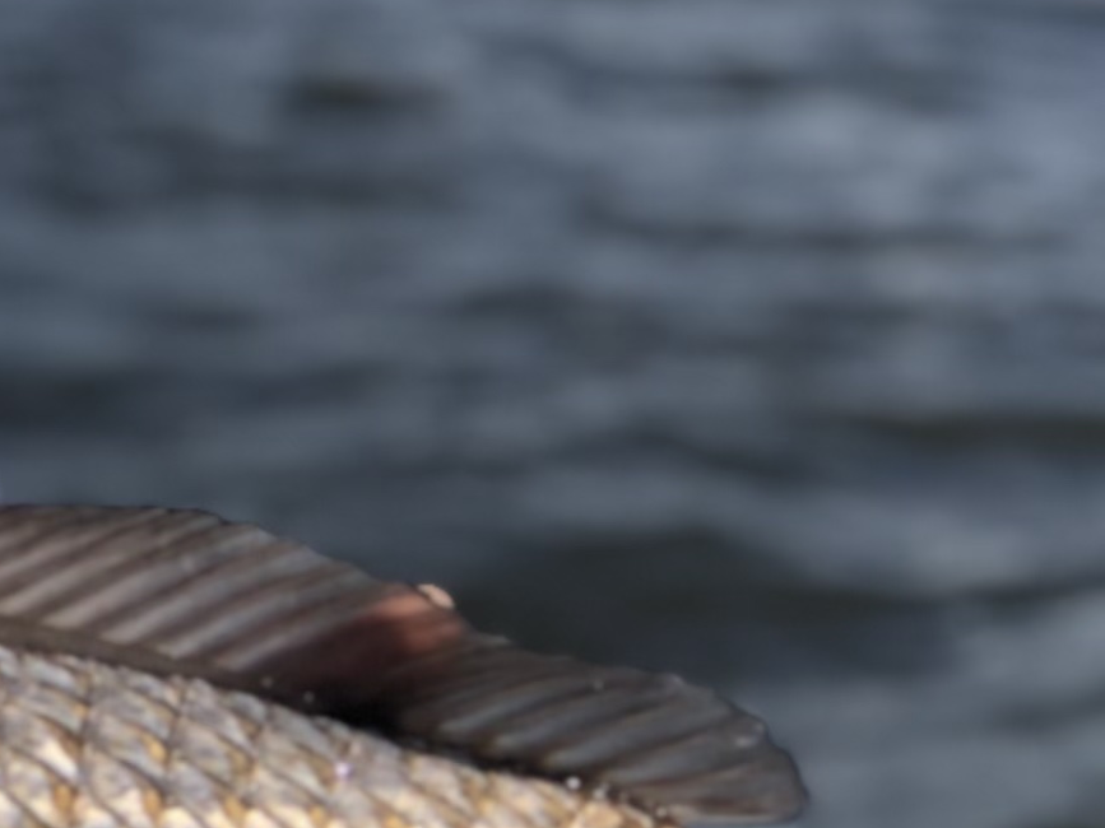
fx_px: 8458
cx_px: -435
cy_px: 325
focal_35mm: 265
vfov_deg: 5.6
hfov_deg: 7.4
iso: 20
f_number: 2.8
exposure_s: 1/906
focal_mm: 6.6
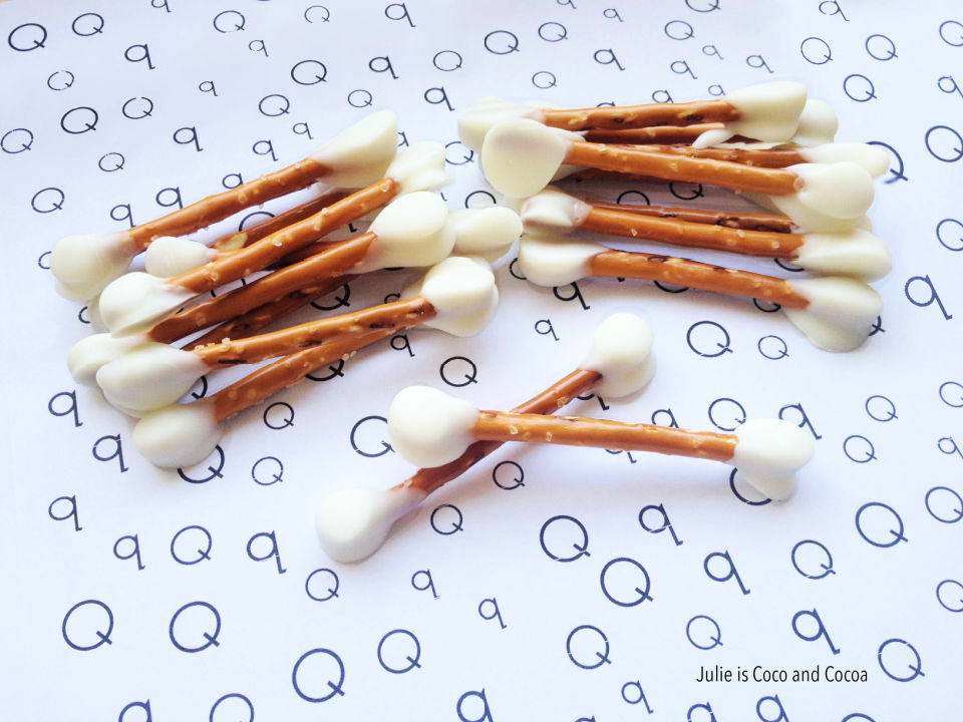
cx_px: 482
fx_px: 974
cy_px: 361
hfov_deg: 52.6
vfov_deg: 40.7
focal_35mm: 35
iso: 50
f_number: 2.4
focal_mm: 4.28
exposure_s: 1/137
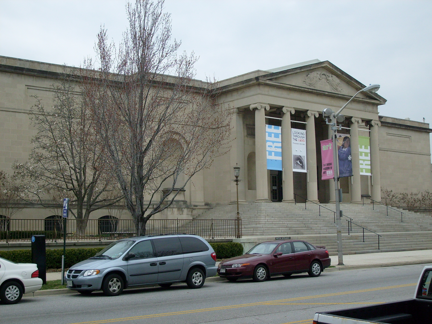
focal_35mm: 52
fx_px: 649
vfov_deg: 28.0
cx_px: 216
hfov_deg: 36.8
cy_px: 162
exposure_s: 1/250
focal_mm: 8.7
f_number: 3.3
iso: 80
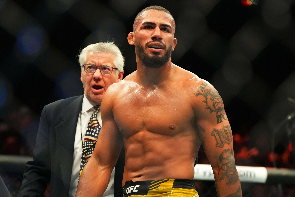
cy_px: 98
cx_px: 148
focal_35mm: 100
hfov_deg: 20.4
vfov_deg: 13.7
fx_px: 819
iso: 3200
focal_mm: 102
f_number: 2.8
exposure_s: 1/2500
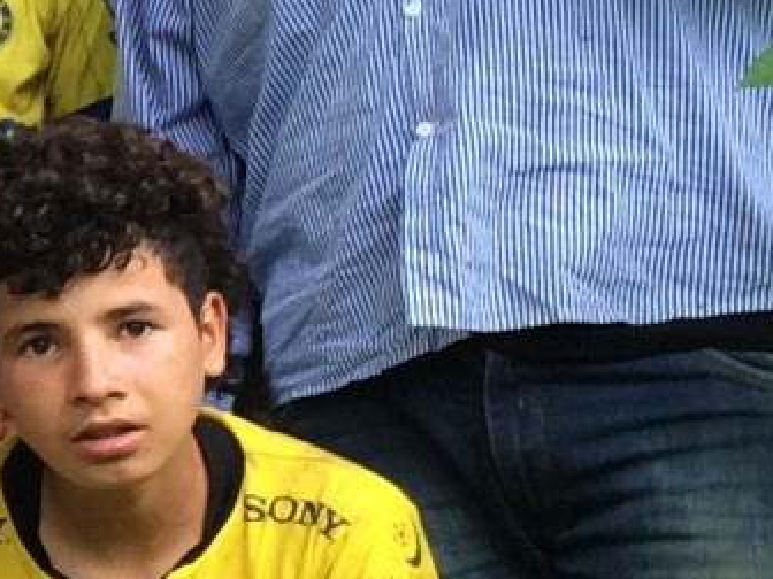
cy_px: 324
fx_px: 3953
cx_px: -1005
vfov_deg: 8.4
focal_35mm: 177
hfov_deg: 10.0
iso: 32
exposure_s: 1/60
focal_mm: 4.15
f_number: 2.2
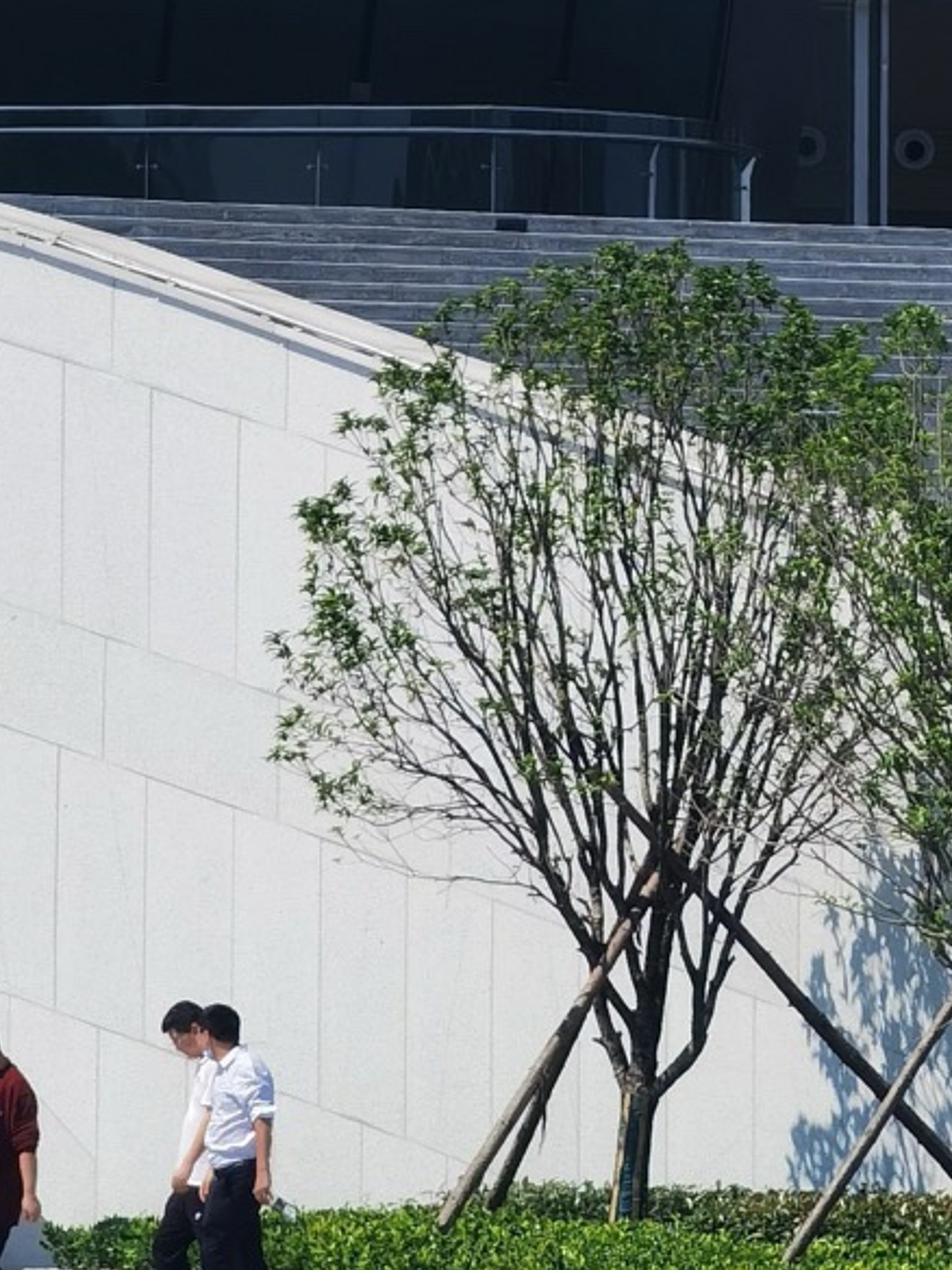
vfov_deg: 5.0
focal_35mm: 393
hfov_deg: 3.8
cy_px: -391
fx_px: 14411
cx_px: 1060
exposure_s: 1/1220
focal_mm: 14.46
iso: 50
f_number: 3.4
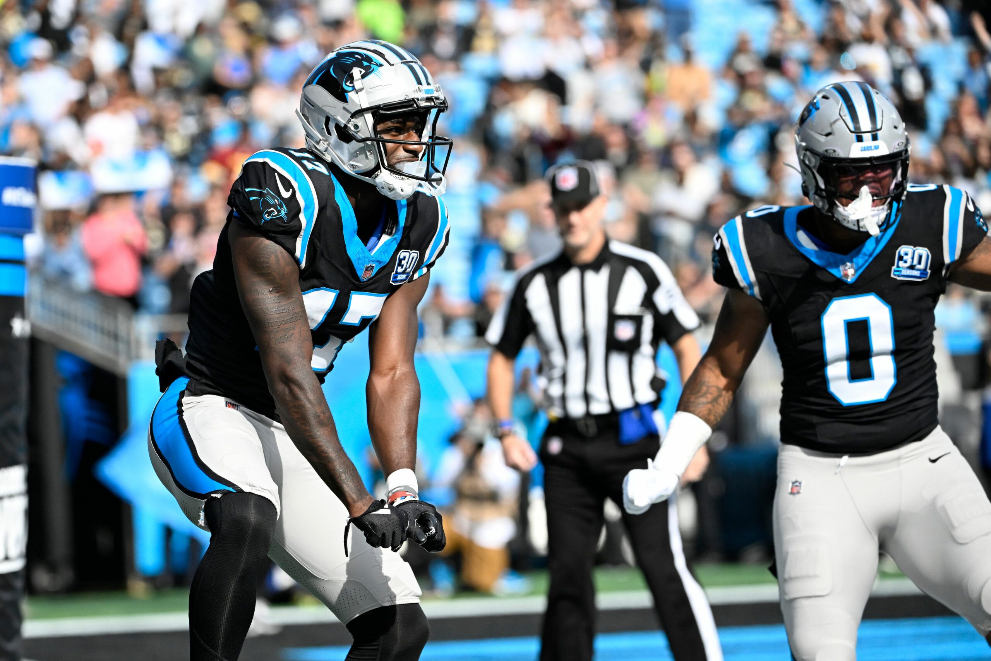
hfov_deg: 10.3
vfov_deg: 6.9
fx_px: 5505
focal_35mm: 200
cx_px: 496
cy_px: 330
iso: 1600
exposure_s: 1/8000
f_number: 4
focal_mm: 200
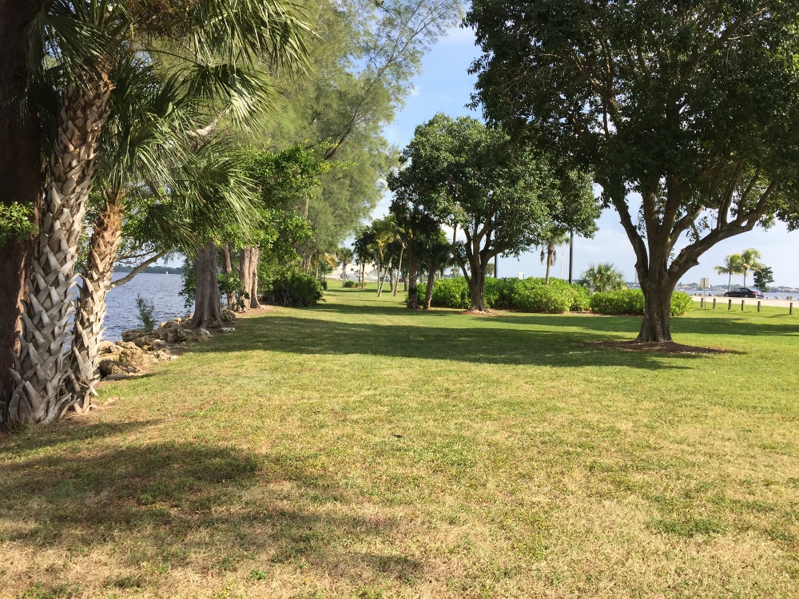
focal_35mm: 29
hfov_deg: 61.7
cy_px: 300
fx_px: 669
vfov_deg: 48.2
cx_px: 400
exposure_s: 1/989
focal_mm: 4.15
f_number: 2.2
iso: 32
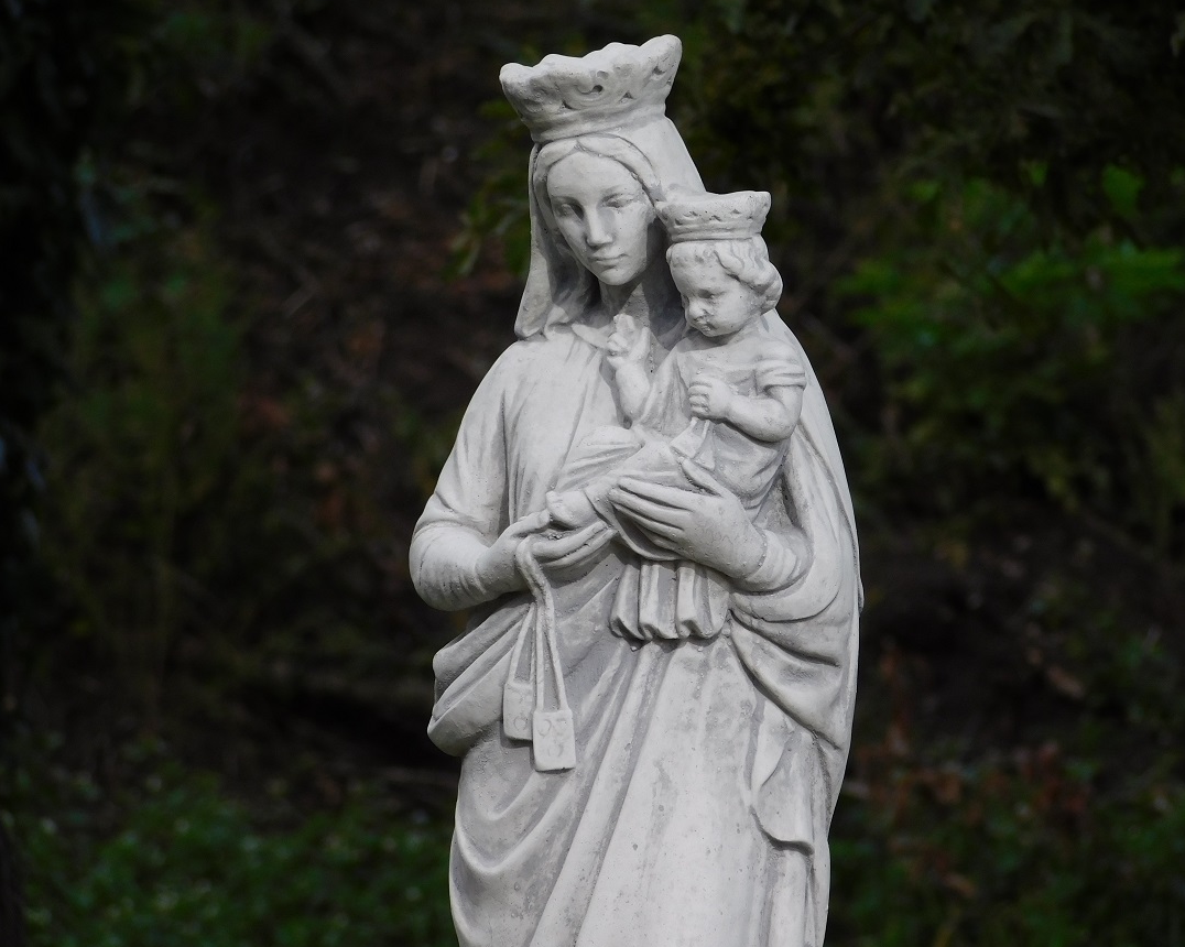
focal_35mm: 460
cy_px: 475
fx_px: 16127
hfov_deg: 4.2
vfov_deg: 3.4
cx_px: 633
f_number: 5.9
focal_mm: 78.1
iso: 125
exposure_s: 1/250
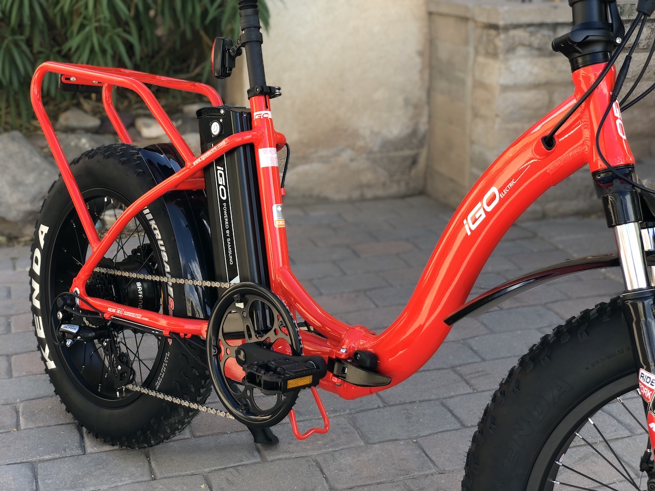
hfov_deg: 36.8
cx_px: 328
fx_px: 984
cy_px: 246
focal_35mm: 52
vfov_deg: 28.0
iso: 25
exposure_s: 1/120
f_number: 2.4
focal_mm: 6
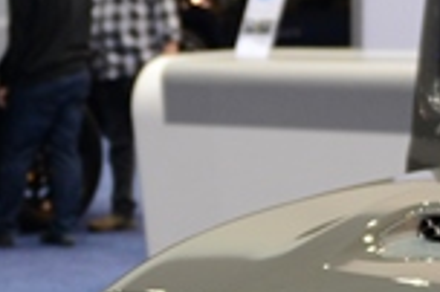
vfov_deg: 6.0
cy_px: 322
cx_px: -249
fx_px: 2796
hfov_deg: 8.8
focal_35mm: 229
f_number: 2.8
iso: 1250
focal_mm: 34
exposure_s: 1/320
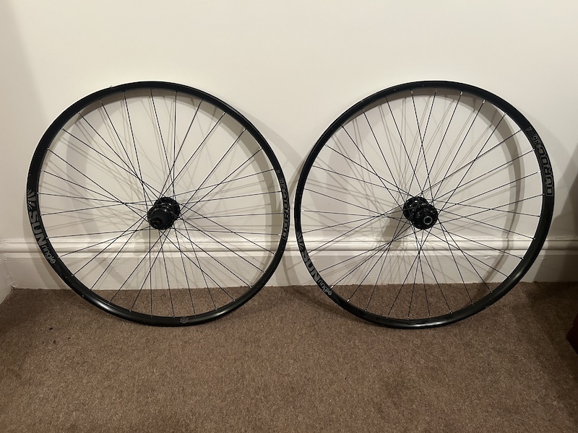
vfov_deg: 53.1
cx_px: 289
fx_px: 434
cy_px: 216
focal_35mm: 26
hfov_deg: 67.3
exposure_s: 1/50
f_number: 1.5
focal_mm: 5.7
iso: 320
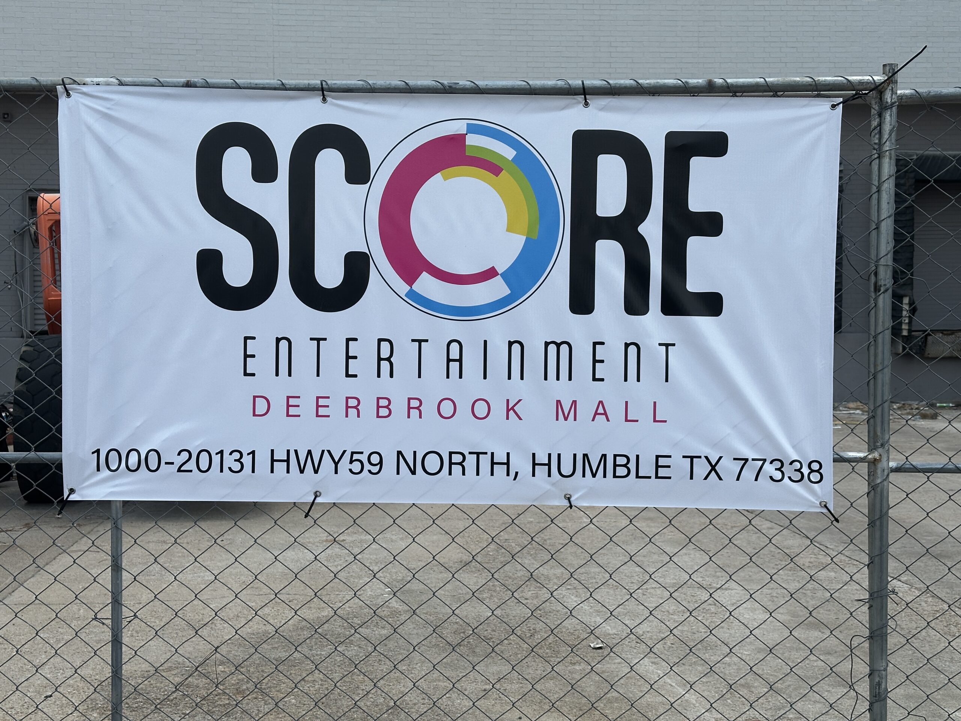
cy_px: 360
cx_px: 480
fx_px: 1333
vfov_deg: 30.3
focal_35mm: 48
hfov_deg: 39.7
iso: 64
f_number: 1.78
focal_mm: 6.86
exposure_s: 1/3876
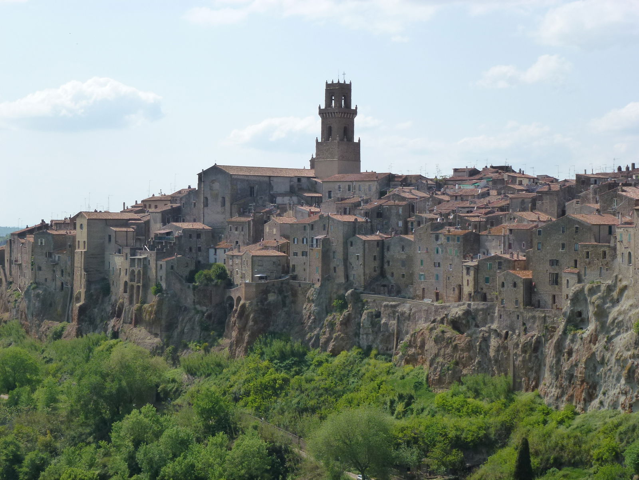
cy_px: 240
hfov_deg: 23.8
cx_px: 320
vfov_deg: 18.0
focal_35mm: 82
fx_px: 1514
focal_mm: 14.8
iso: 160
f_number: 4.8
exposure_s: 1/640
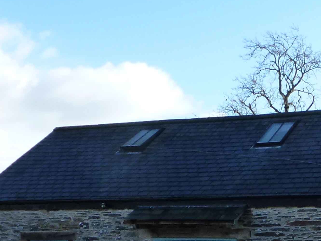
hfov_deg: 23.6
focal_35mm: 81
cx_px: 274
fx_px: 751
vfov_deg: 17.5
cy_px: 276
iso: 160
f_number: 4
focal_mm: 4.3
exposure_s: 1/320
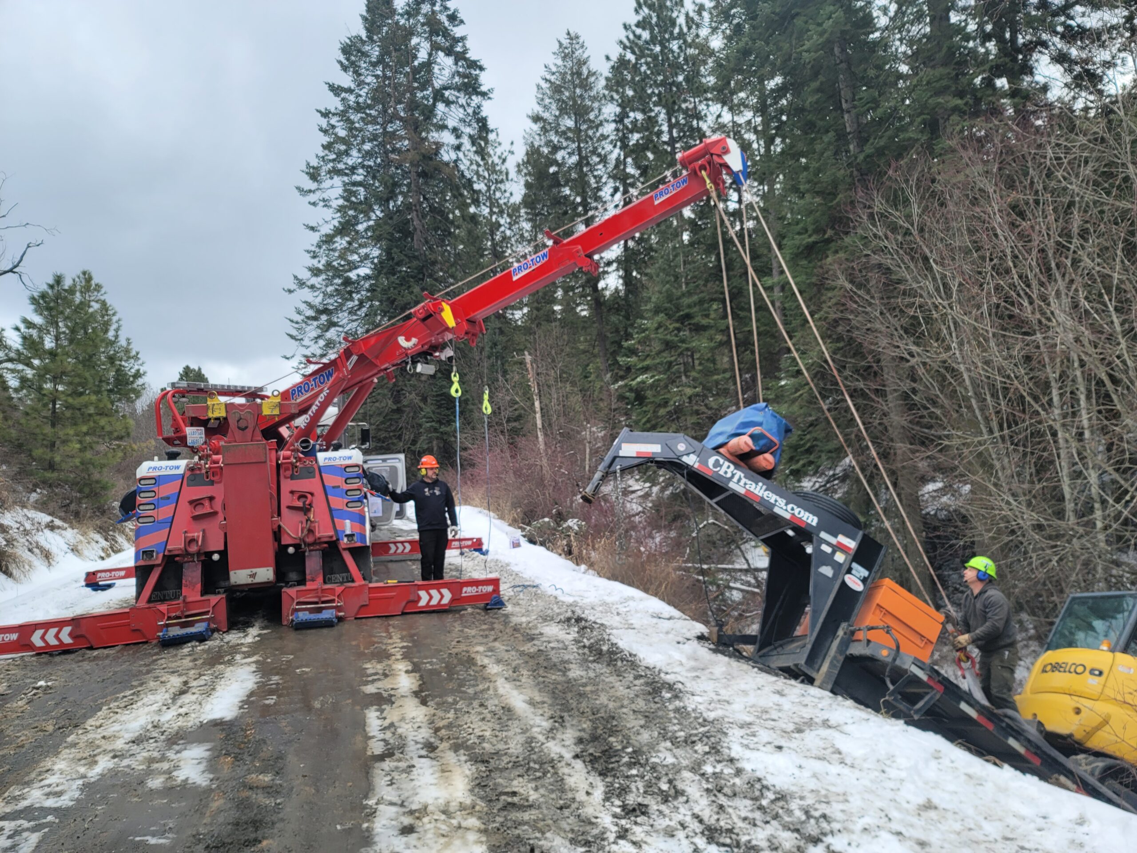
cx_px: 568
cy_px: 426
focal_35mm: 25
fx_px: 821
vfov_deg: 54.9
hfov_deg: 69.4
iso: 20
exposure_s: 1/357
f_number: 1.8
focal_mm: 7
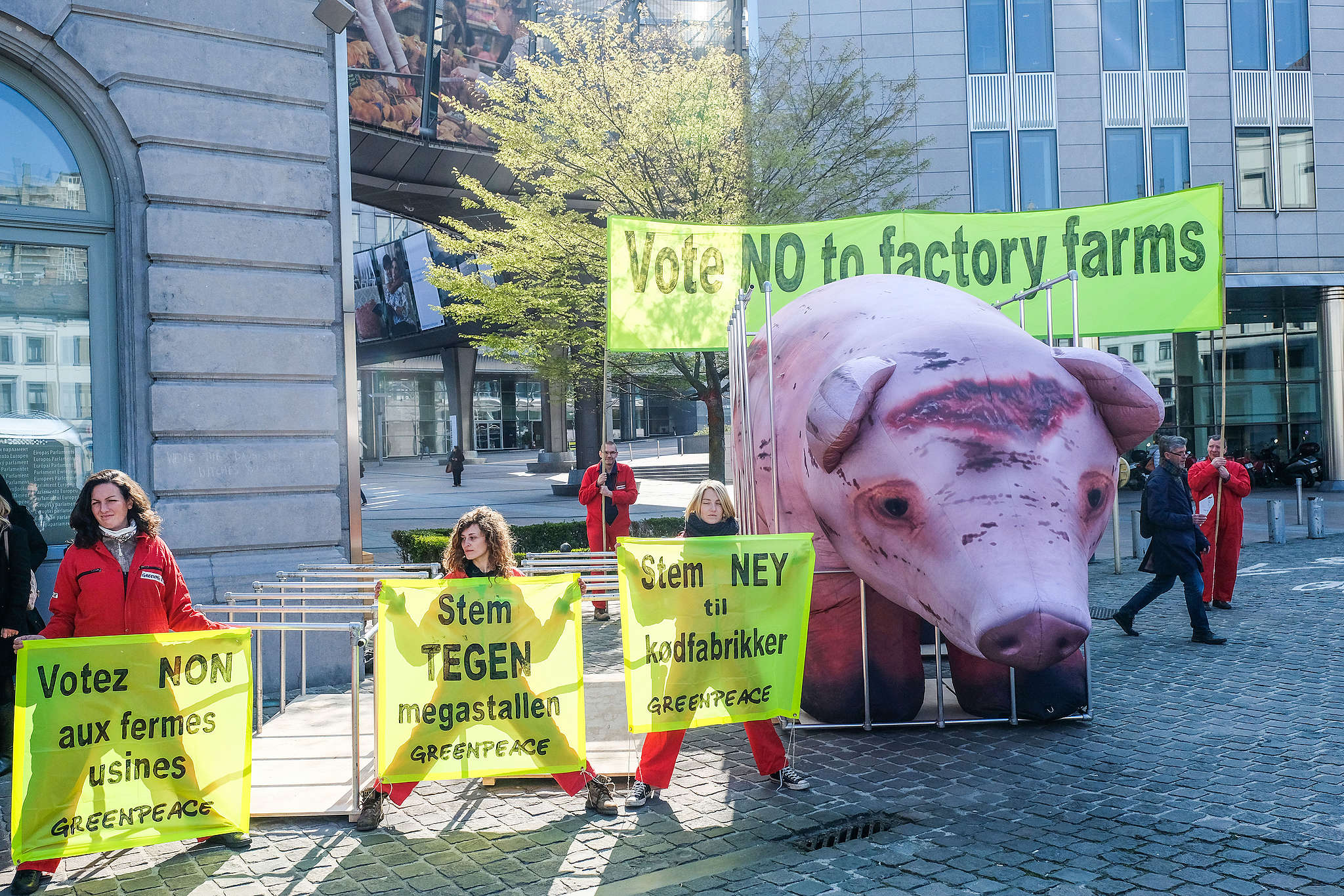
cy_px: 448
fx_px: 1120
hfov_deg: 61.9
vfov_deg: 43.6
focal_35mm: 30
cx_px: 672
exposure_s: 1/1700
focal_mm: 20
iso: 1000
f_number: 5.6
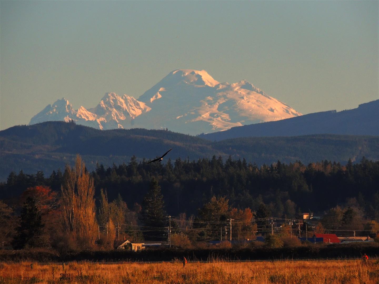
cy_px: 142
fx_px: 4763
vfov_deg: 3.4
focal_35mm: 435
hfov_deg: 4.6
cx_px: 190
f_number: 4.9
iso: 400
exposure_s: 1/1600
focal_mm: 77.5
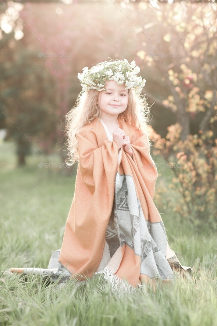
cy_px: 163
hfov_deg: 16.0
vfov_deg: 23.9
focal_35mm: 85
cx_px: 108
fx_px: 770
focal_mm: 85
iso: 250
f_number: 2.5
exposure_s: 1/500
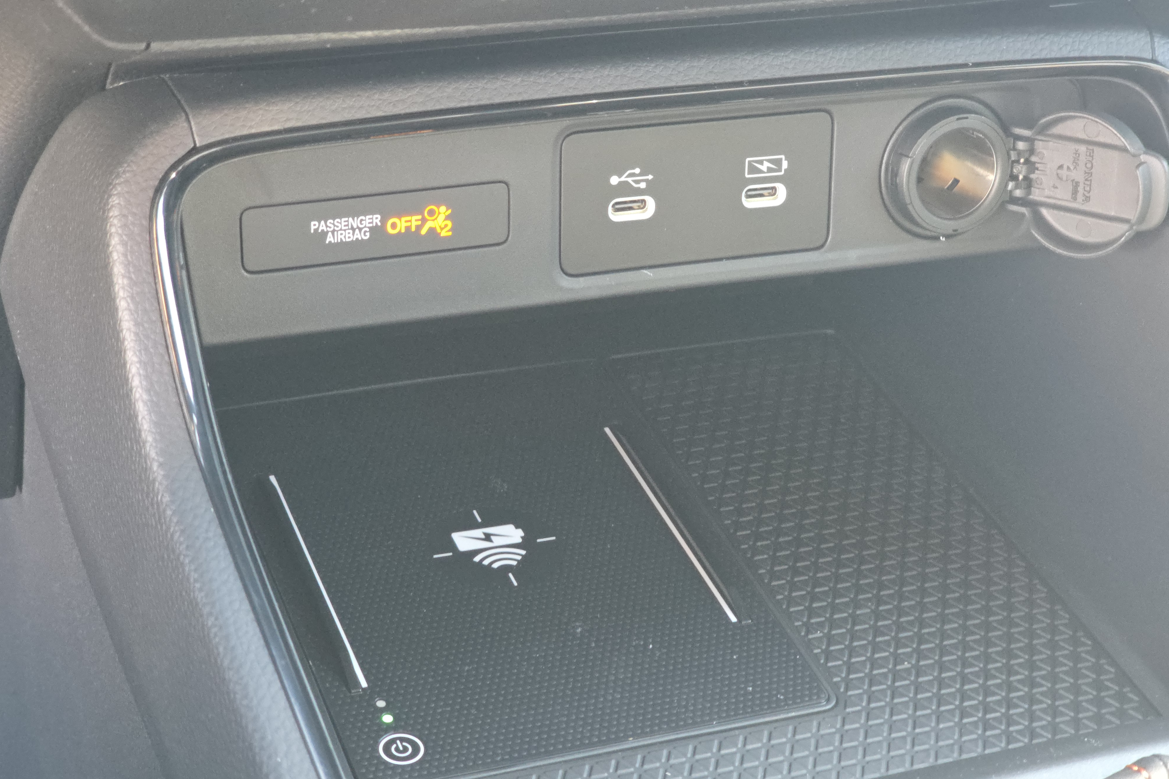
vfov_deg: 18.9
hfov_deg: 28.1
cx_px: 584
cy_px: 425
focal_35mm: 72
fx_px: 2338
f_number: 2.4
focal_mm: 7.9
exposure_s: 1/40
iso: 250
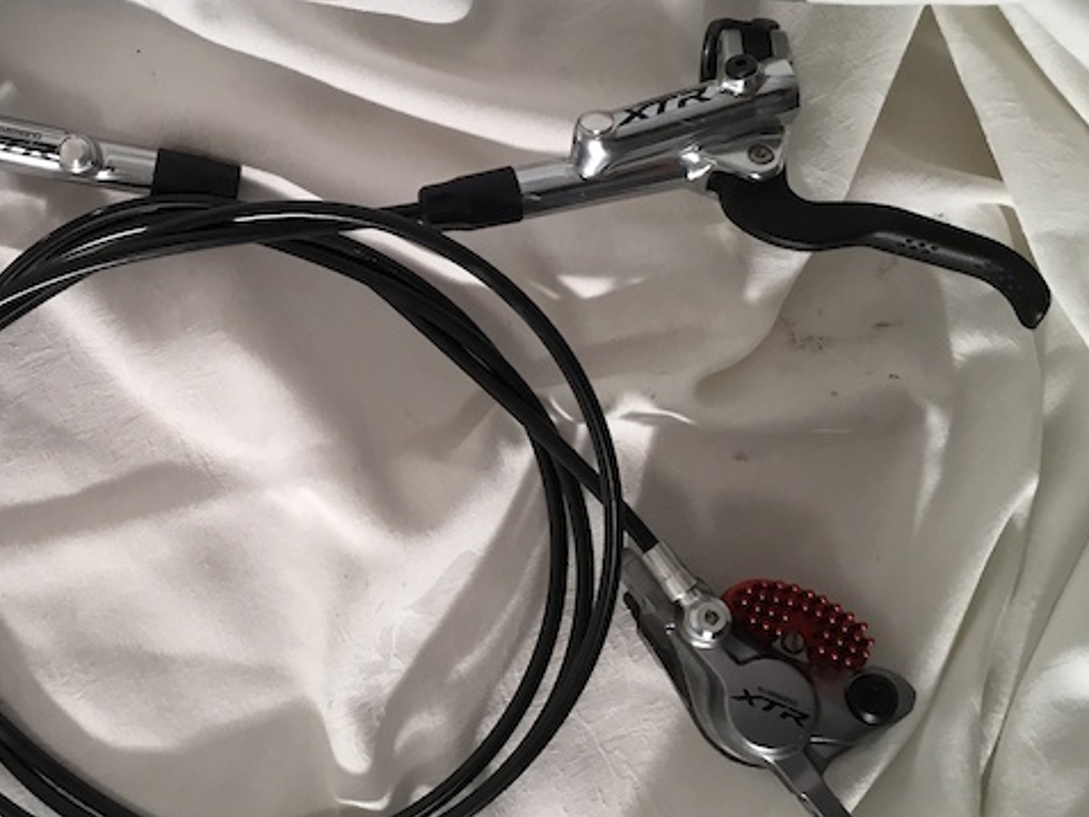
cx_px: 315
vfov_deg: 27.9
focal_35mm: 52
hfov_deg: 36.2
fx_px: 1636
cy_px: 272
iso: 32
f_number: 2.4
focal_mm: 3.3
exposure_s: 1/40
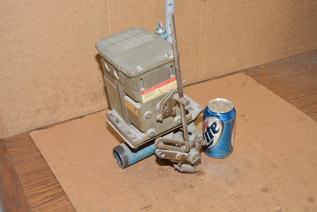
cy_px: 106
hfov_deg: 35.0
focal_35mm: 57
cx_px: 158
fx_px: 502
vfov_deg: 23.8
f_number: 7.1
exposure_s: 1/60
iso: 800
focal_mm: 38
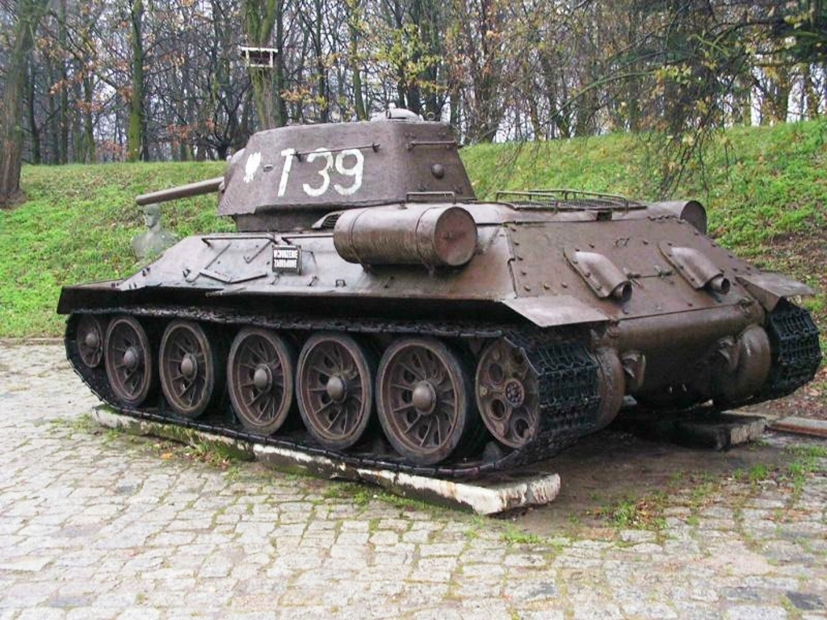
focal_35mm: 46
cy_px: 310
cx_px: 414
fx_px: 1099
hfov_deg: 41.2
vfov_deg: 31.5
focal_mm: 7.8
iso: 200
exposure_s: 1/40
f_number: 3.2
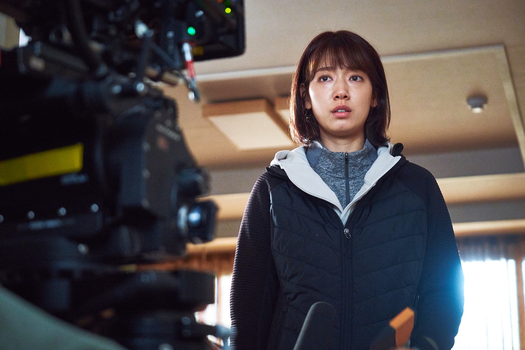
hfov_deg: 27.0
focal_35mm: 75
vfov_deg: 18.2
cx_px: 262
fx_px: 1094
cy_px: 175
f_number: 2.8
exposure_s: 1/100
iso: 2500
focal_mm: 50
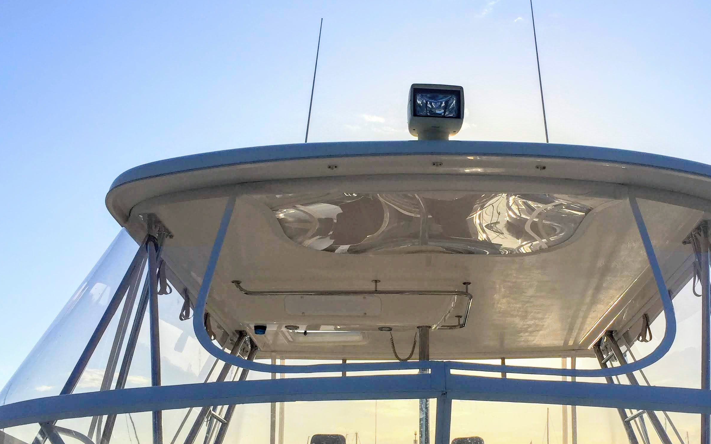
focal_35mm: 42
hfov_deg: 47.0
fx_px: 814
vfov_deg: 30.5
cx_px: 422
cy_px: 249
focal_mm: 4.15
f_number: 2.2
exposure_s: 1/4950
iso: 32
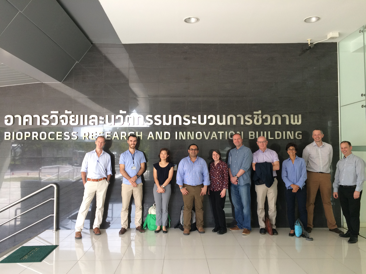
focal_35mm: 29
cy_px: 137
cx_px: 183
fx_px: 307
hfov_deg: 61.7
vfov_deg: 48.2
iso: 64
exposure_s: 1/100
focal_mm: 4.15
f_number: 2.2
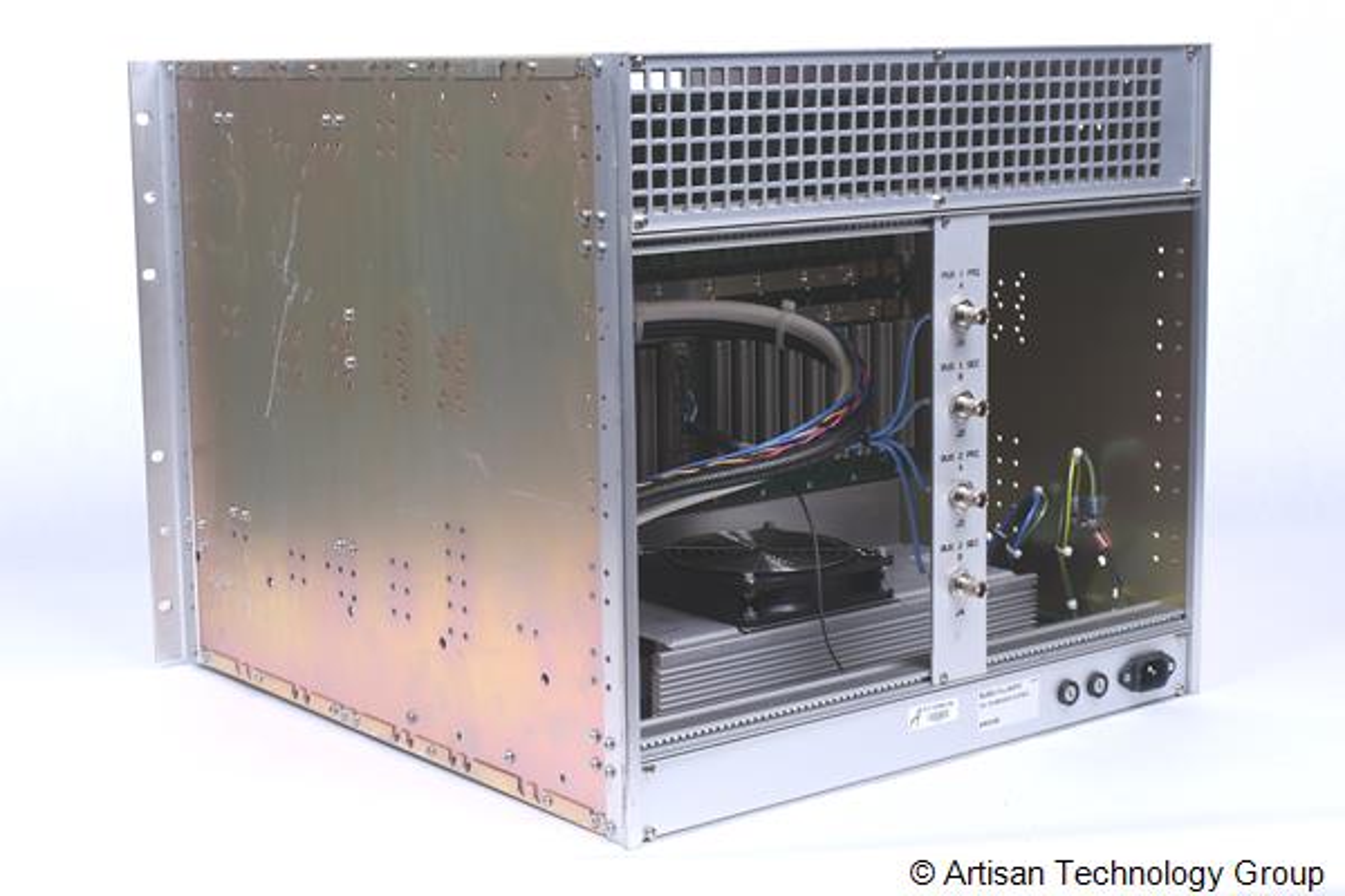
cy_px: 448
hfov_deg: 53.1
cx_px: 672
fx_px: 1345
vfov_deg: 36.9
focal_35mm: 36
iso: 100
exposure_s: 1/250
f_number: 11
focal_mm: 24
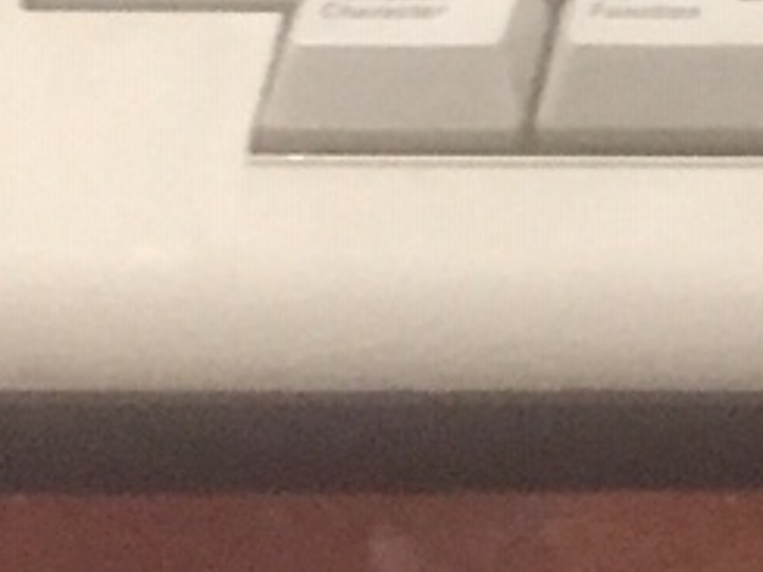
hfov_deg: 9.4
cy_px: -1213
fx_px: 4276
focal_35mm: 194
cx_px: 1657
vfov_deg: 6.8
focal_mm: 4.15
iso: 250
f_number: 2.2
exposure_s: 1/30
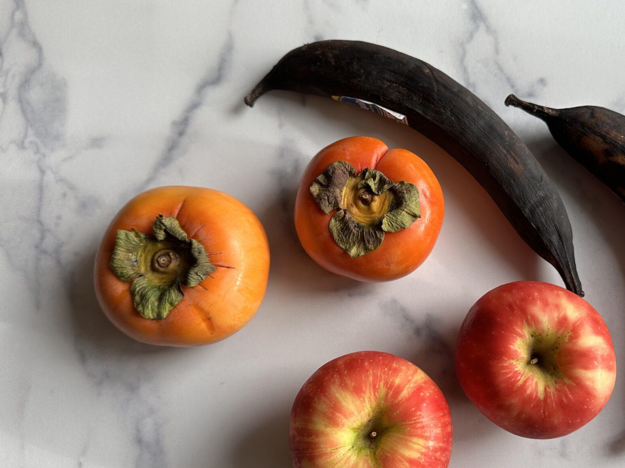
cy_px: 247
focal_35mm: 32
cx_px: 402
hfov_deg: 55.9
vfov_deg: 44.1
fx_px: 578
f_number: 1.78
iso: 80
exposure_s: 1/421
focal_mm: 6.86
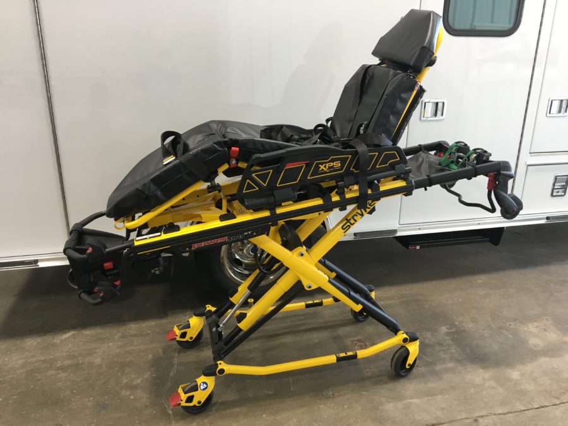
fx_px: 476
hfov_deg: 61.7
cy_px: 213
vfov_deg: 48.2
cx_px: 284
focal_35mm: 29
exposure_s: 1/30
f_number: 2.2
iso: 40
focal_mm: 4.15
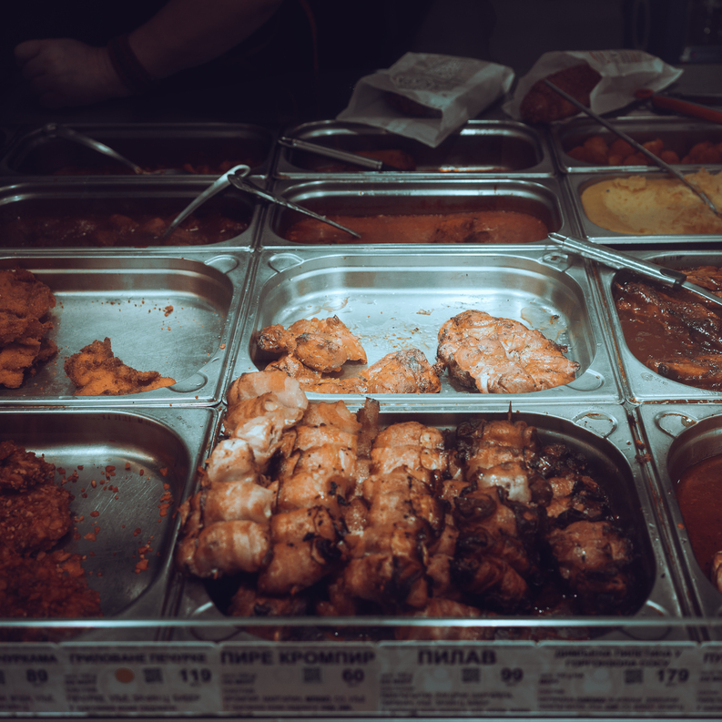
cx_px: 390
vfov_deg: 37.6
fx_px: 1062
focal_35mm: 45
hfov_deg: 37.5
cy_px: 362
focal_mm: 35
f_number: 4
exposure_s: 1/200
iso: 100
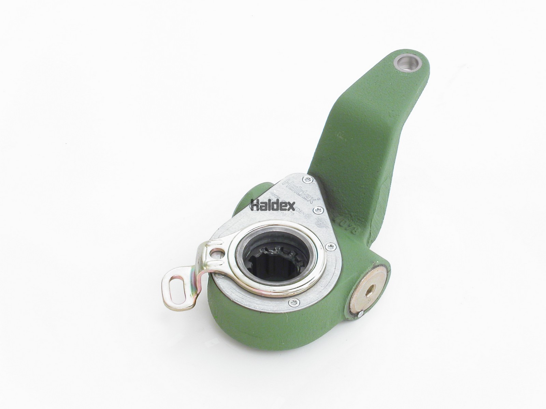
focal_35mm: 106
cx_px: 273
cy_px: 204
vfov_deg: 14.0
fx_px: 1672
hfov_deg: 18.5
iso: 100
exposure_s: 3
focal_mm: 21.8
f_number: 5.6
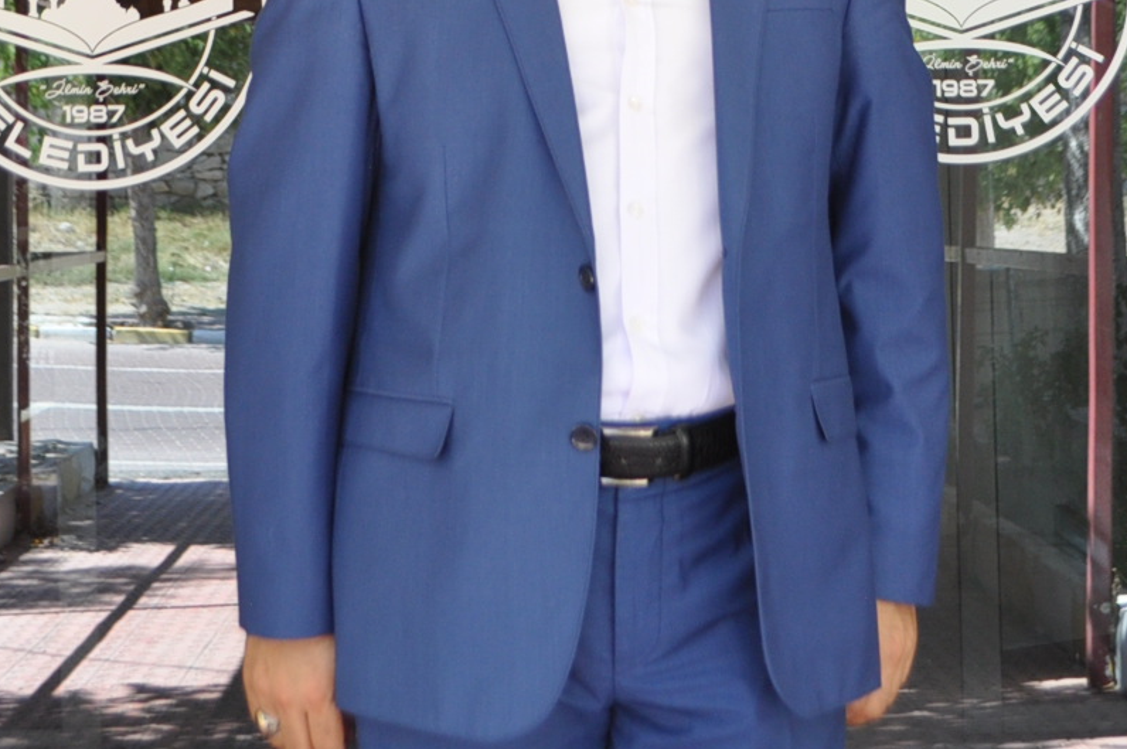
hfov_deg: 19.5
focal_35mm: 105
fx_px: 3284
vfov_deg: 12.8
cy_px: -92
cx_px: 582
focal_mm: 26
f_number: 4.5
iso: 400
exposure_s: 1/80
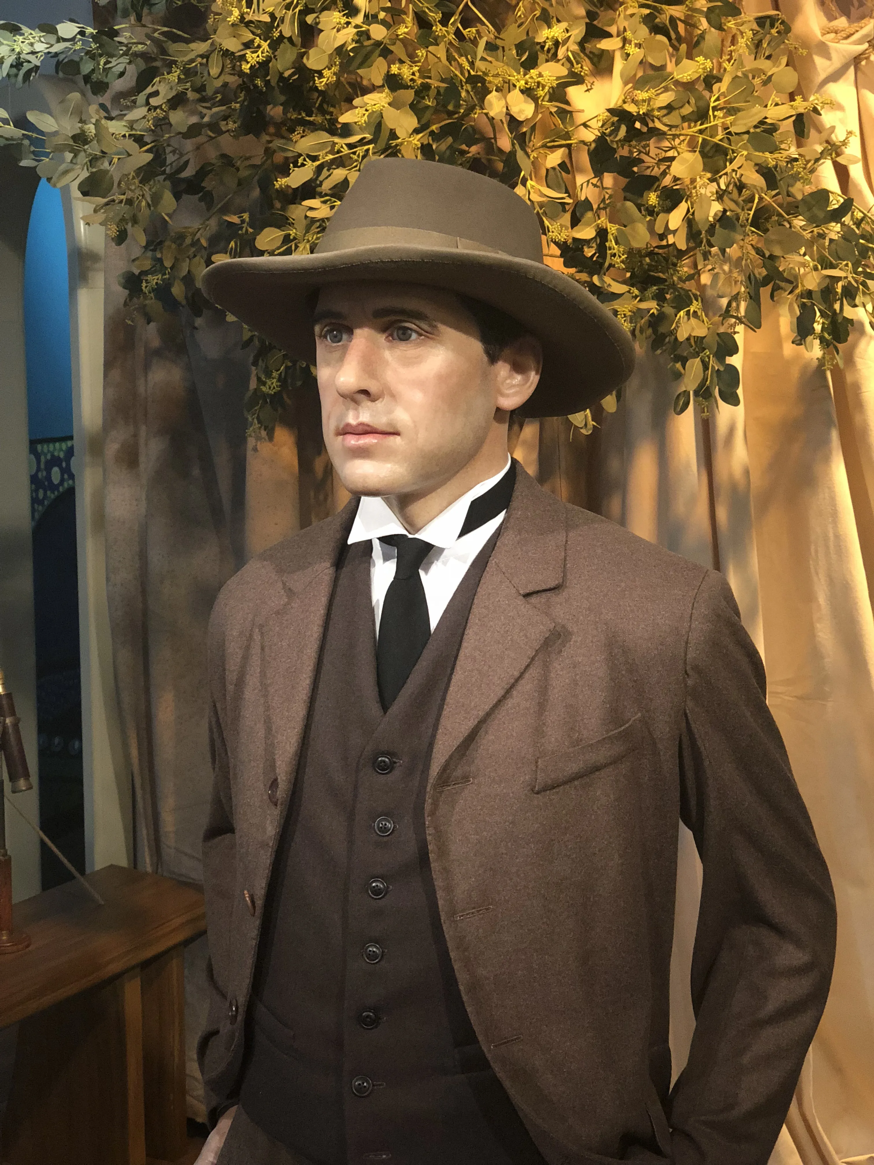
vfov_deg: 36.8
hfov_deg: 28.0
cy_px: 582
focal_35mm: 52
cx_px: 437
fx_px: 1751
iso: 160
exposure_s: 1/9
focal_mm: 6
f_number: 2.4
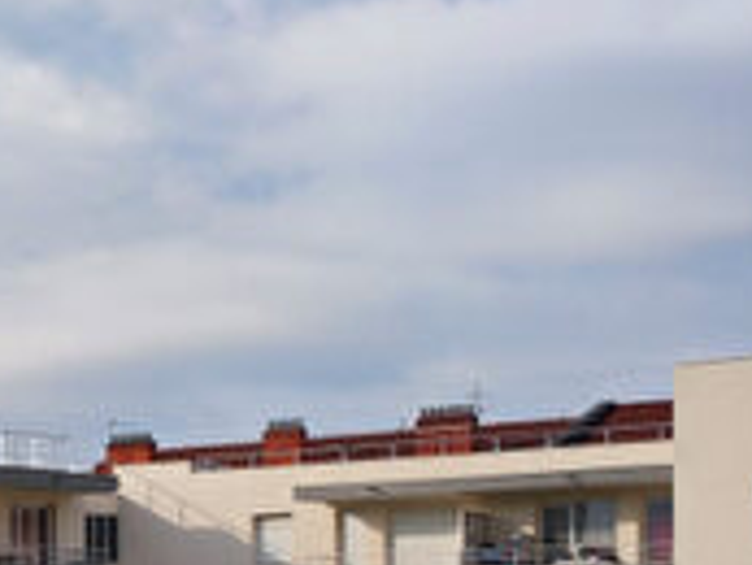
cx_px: -135
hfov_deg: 18.5
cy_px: 604
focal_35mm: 101
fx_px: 2196
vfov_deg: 14.4
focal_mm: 4.7
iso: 50
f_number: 1.8
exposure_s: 1/552
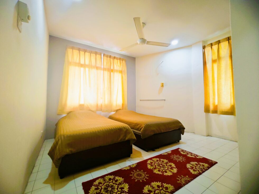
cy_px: 97
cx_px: 130
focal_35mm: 15
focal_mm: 1.91
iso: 100
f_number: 2.2
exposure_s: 1/50
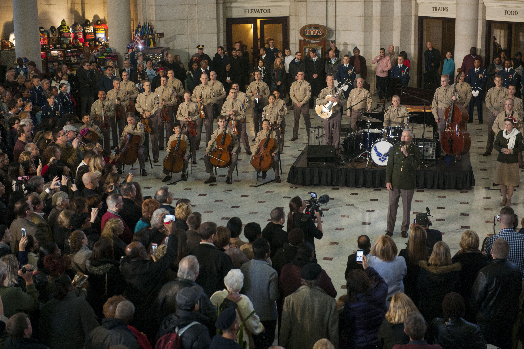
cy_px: 174
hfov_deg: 28.8
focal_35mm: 70
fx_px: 1019
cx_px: 262
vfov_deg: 19.5
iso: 1250
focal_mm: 70
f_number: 3.5
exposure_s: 1/80
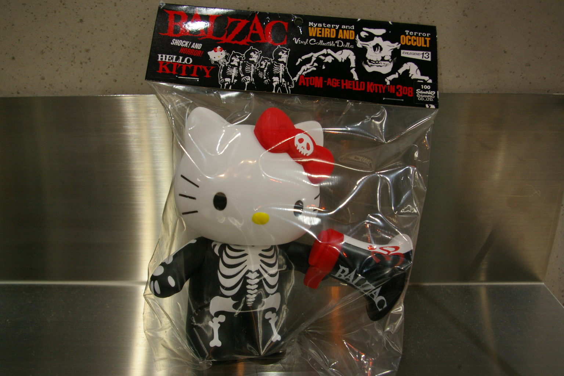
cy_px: 188
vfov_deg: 41.7
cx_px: 282
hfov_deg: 59.5
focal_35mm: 32
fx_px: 493
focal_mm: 21
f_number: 4.5
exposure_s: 1/20
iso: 800
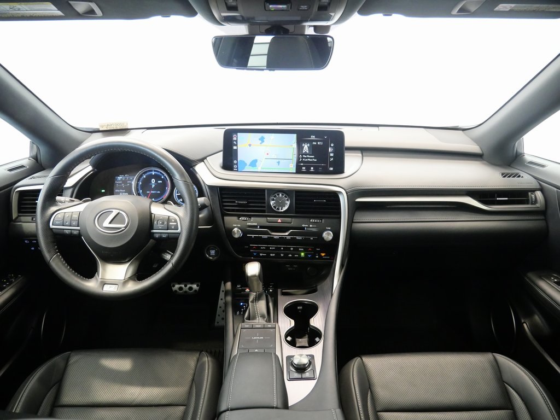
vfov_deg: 56.8
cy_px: 210
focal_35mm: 24
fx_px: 388
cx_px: 280
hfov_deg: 71.6
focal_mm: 12
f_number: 3.5
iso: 3200
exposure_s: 1/20
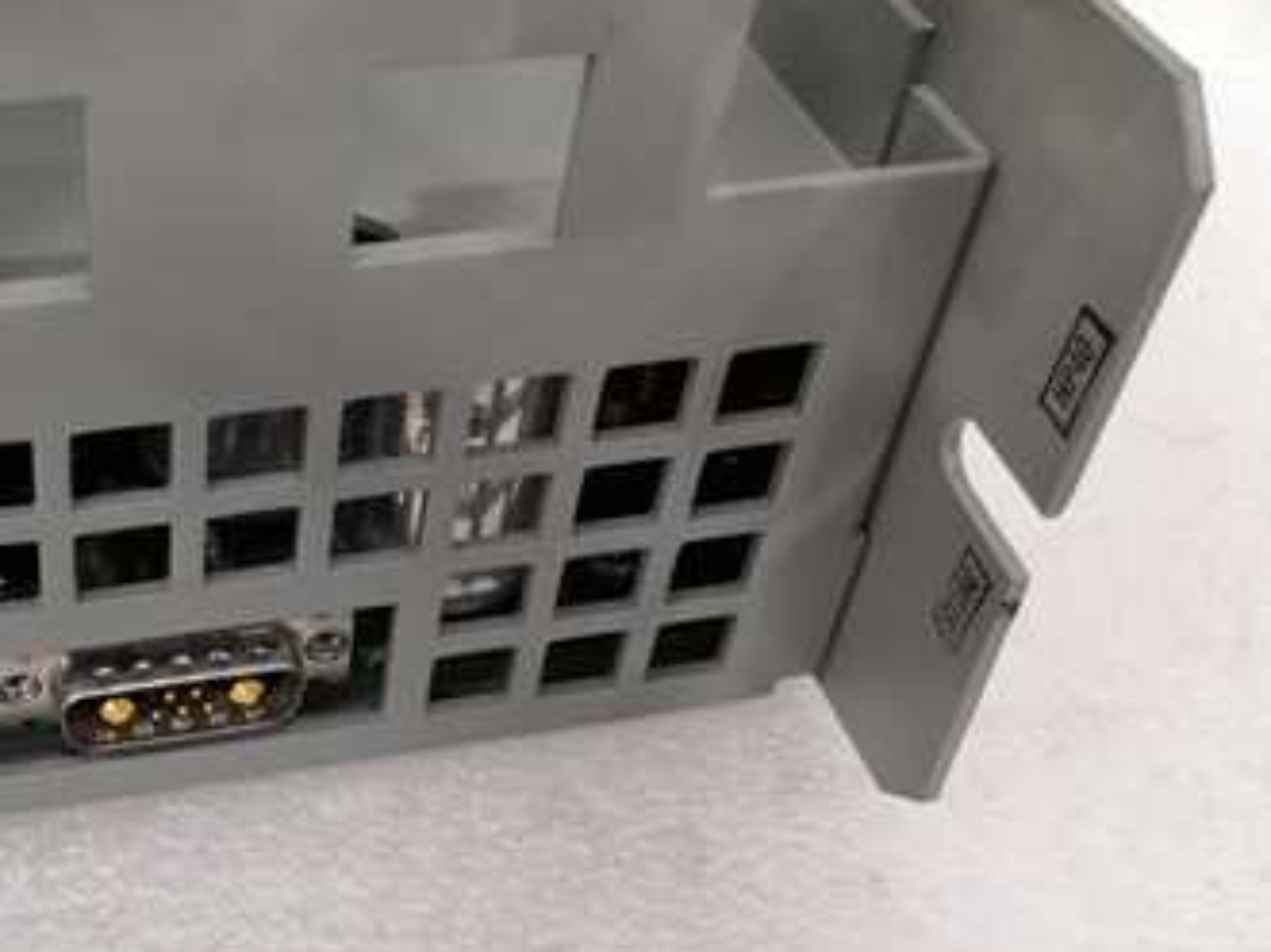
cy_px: 457
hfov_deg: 37.1
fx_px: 1798
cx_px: 200
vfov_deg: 29.7
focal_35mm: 49
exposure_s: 1/33.3
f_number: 1.8
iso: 320
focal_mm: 3.95
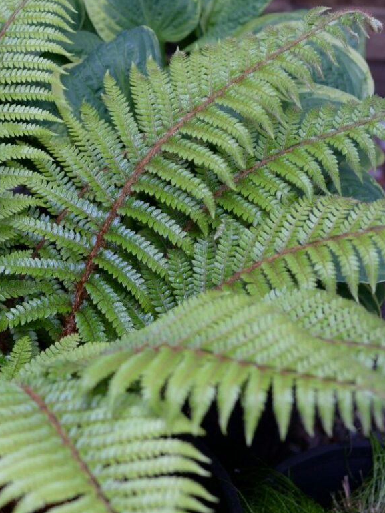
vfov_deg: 20.3
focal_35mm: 96
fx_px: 1423
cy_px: 135
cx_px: 77
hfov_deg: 15.3
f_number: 3.2
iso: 400
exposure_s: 1/40
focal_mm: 50
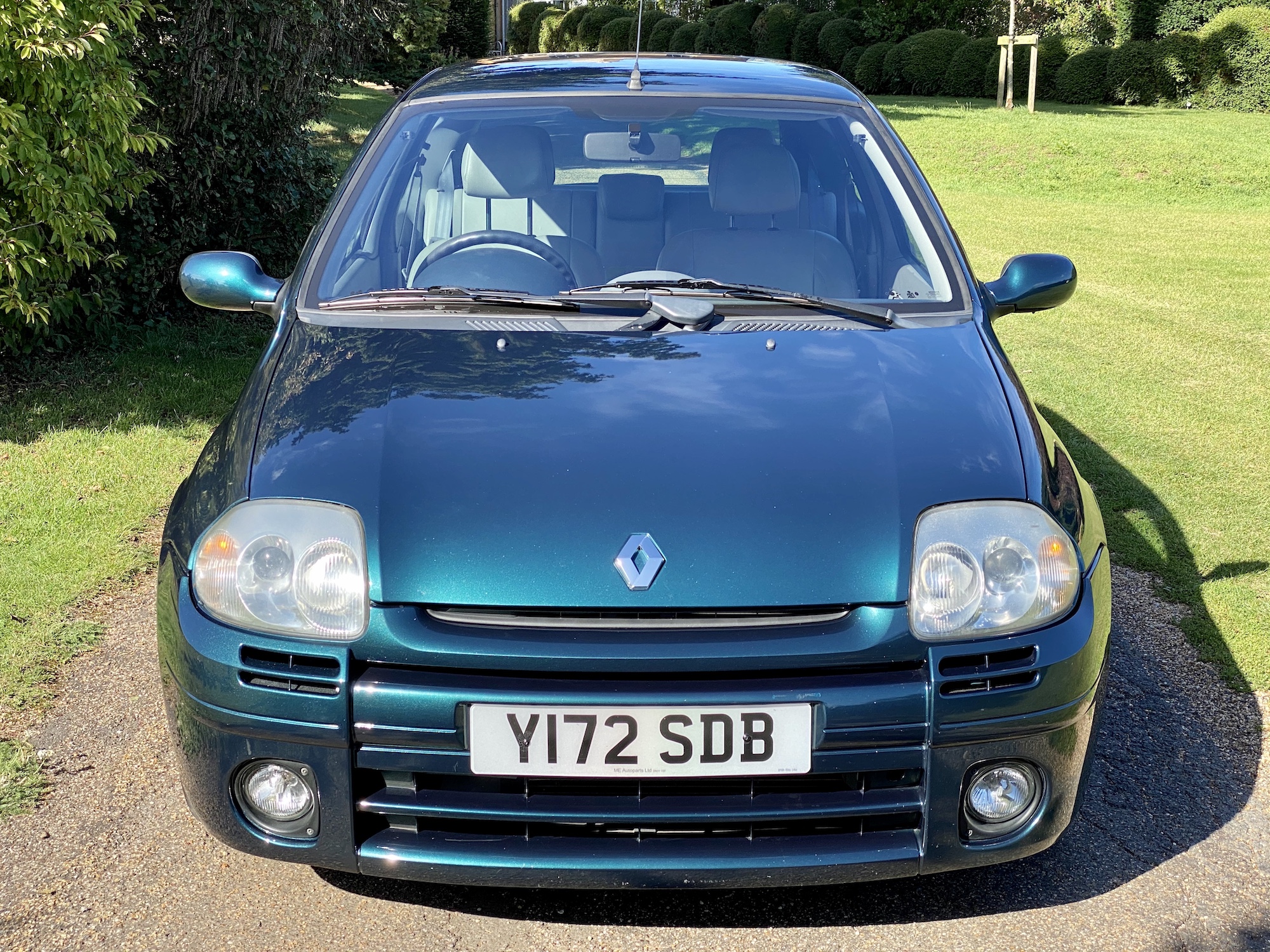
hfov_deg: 36.8
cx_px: 635
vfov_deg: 28.0
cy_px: 476
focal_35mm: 52
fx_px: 1908
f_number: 2
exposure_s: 1/545
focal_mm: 6
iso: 20
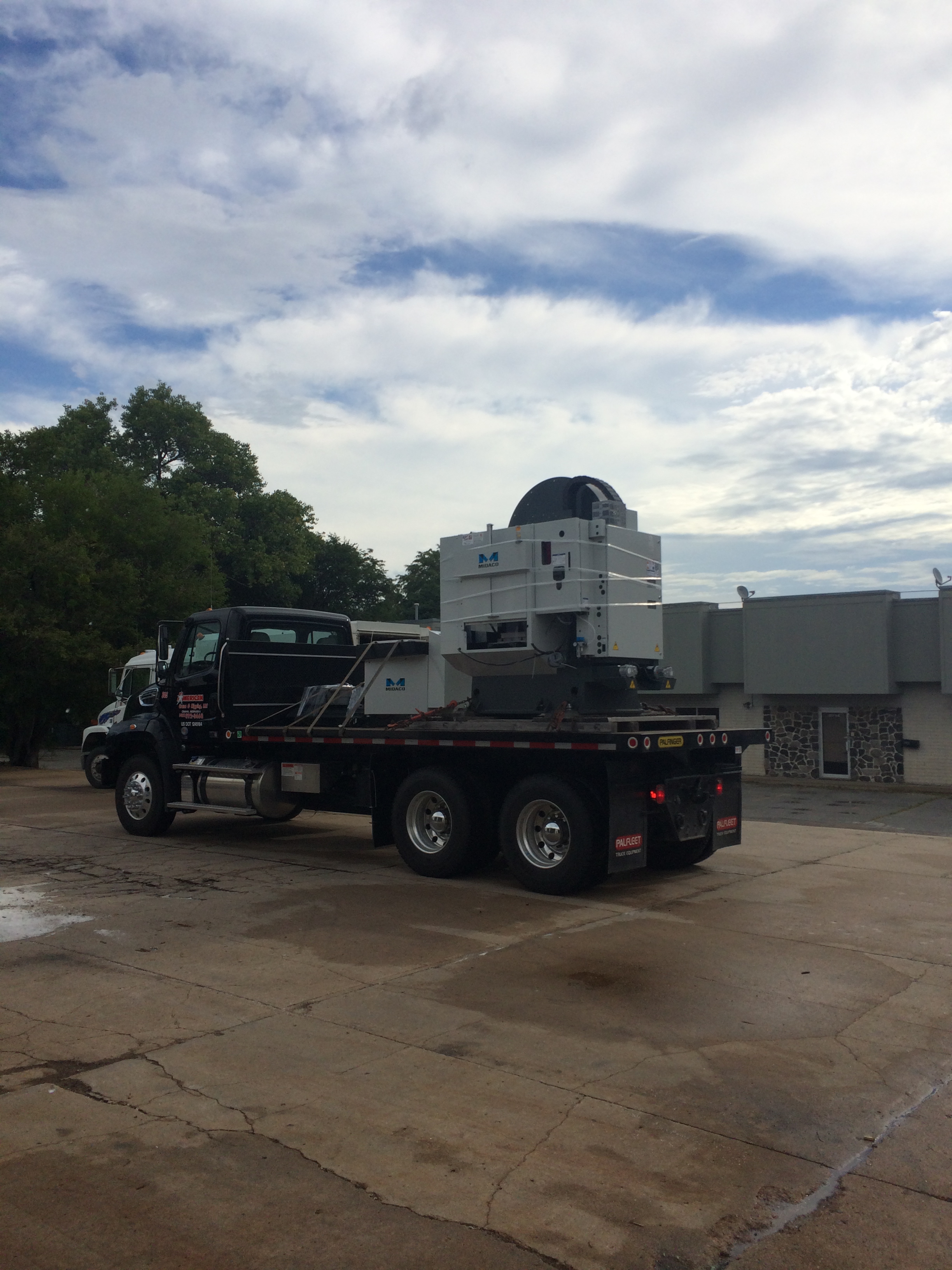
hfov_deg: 46.8
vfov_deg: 60.0
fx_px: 1100
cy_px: 635
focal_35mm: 30
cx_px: 476
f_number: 2.2
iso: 32
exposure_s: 1/2933
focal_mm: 4.12
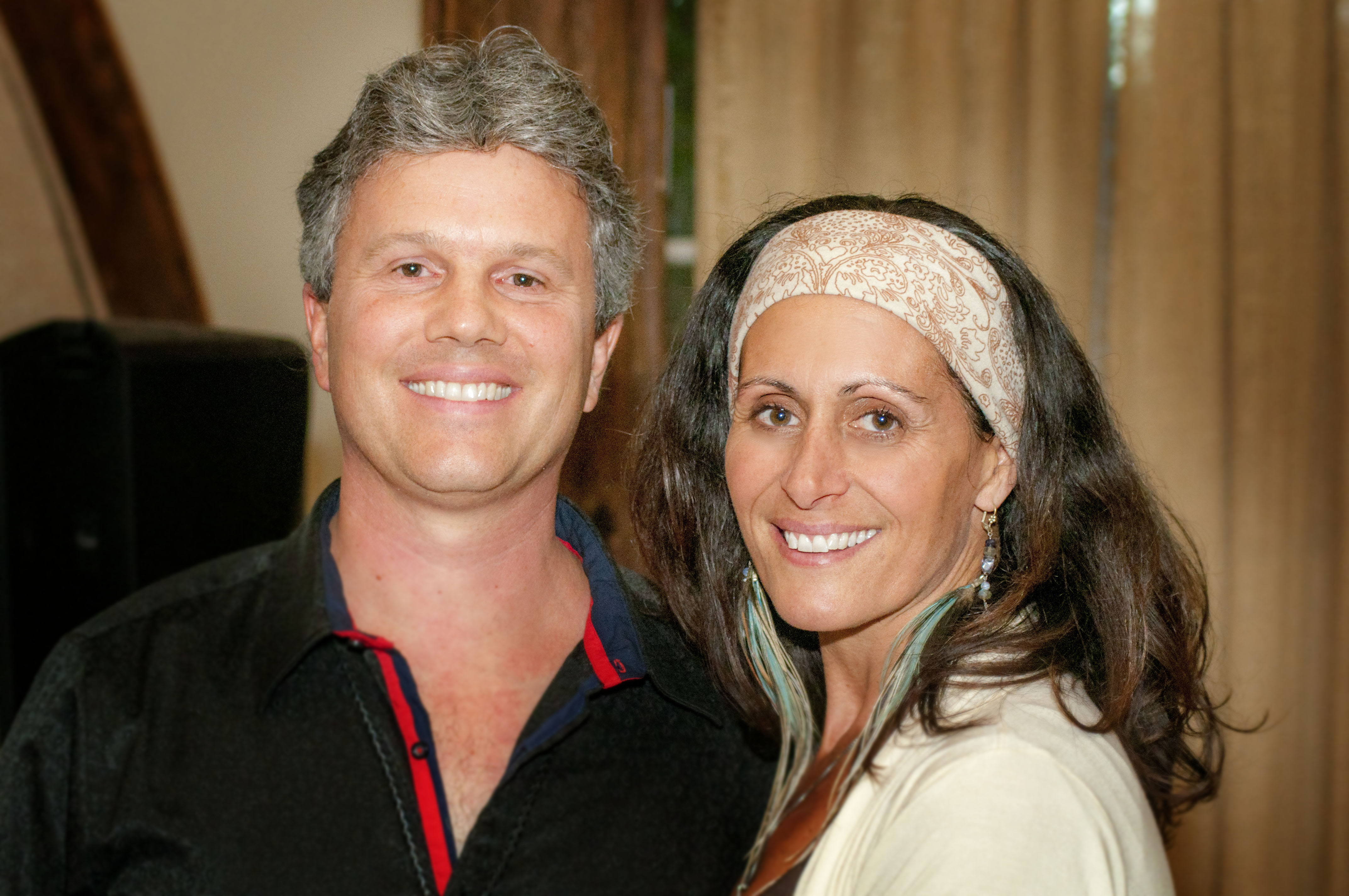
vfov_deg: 13.0
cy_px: 448
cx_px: 674
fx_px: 3930
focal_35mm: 105
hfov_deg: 19.5
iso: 400
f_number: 5.6
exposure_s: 1/125
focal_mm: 70
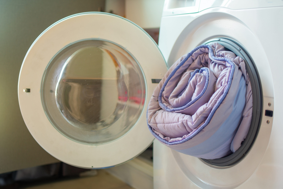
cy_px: 94
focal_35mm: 52
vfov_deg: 25.8
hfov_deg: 37.8
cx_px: 142
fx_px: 413
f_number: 1.8
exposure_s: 1/50
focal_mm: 35
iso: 100
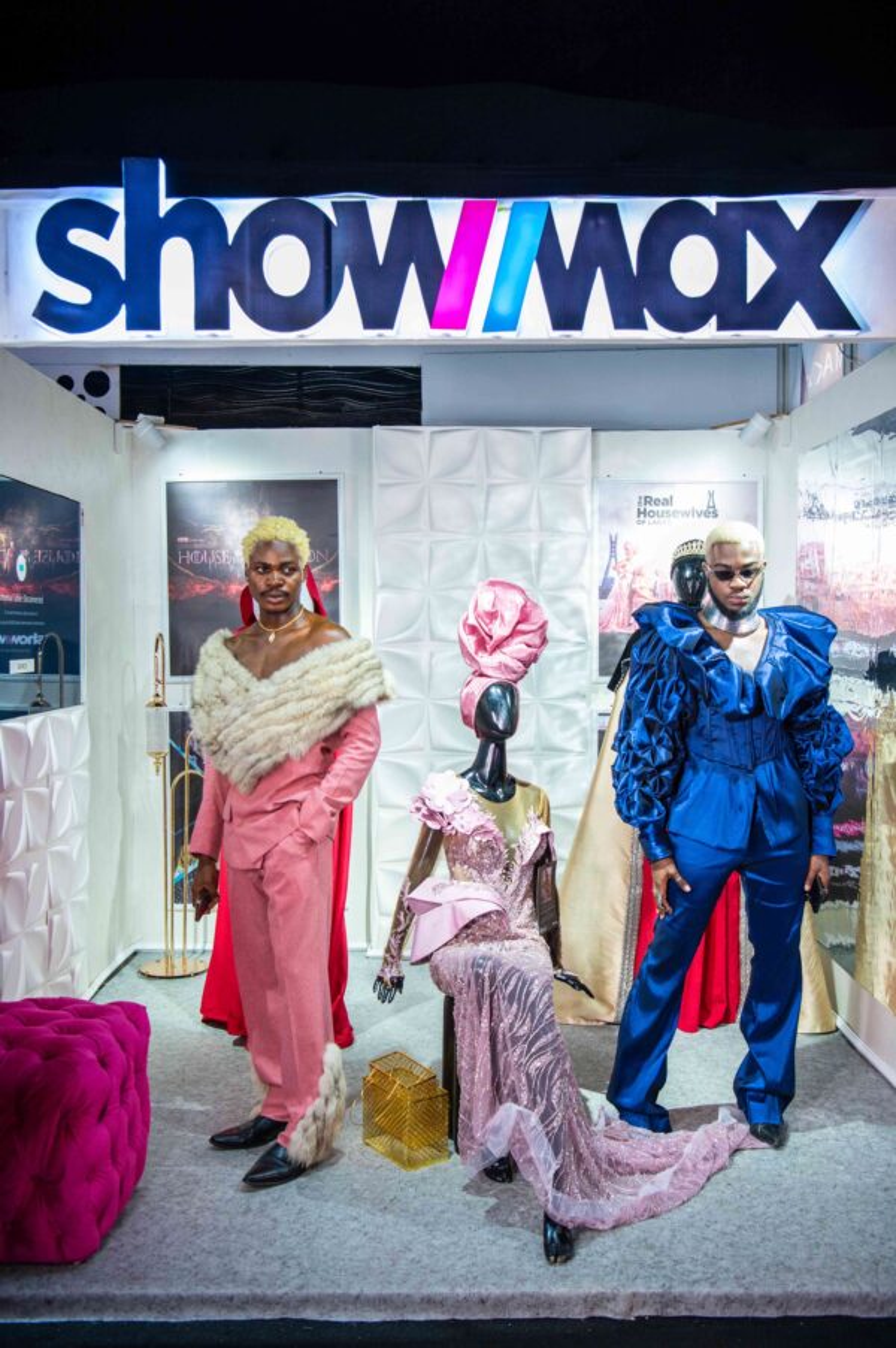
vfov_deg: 55.8
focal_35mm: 34
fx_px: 1271
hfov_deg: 38.8
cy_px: 674
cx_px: 448
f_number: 3.5
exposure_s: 1/125
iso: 1600
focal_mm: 34
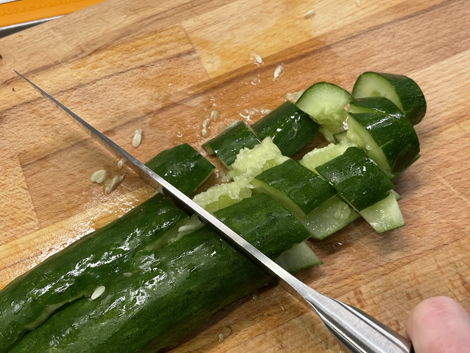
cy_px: 183
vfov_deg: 40.7
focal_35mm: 35
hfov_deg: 52.6
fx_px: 475
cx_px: 235
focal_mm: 4.2
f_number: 1.6
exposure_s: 1/120
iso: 40
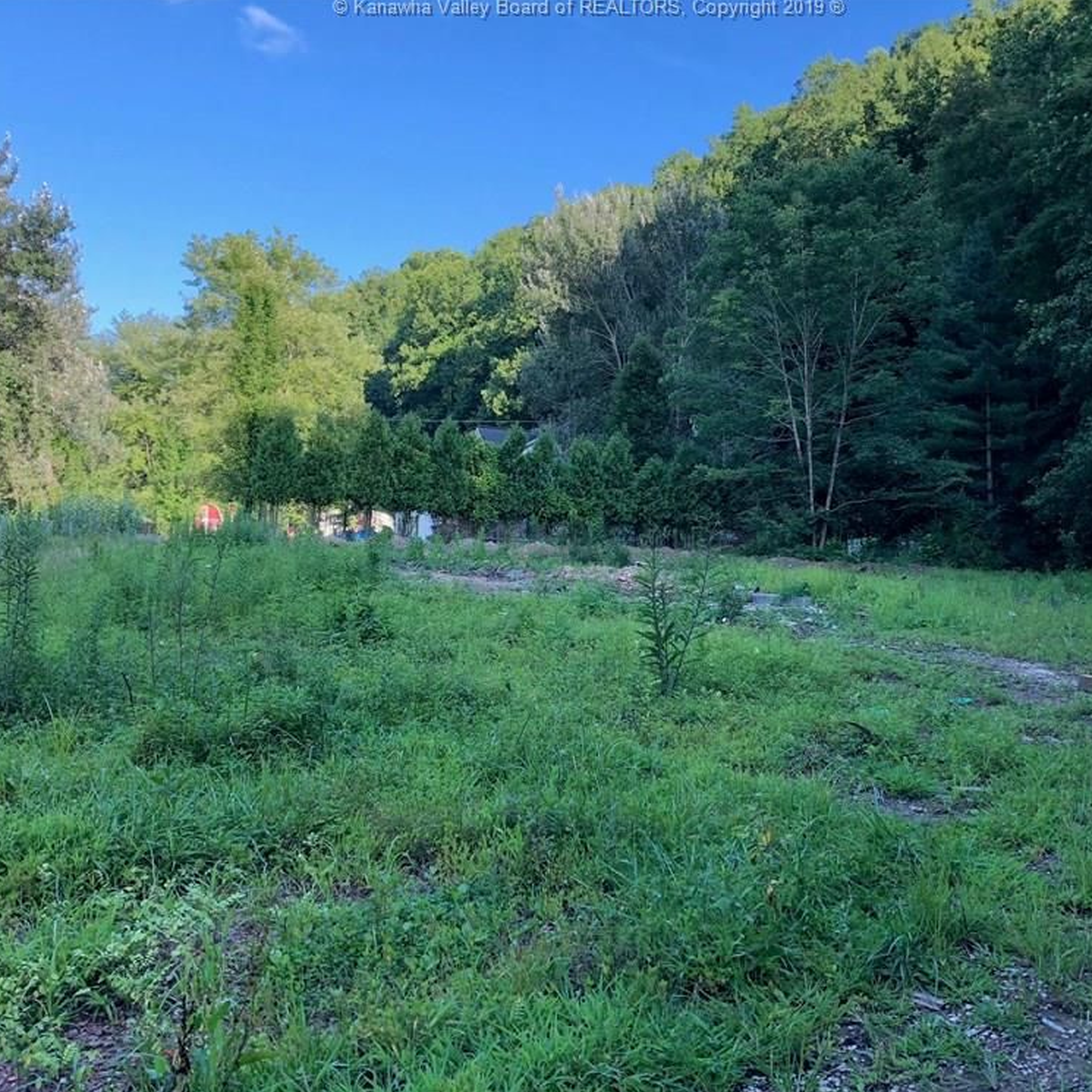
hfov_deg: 48.4
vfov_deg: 48.4
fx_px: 1213
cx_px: 592
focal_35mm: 34
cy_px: 557
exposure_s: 1/185
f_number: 1.8
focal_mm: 4
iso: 20
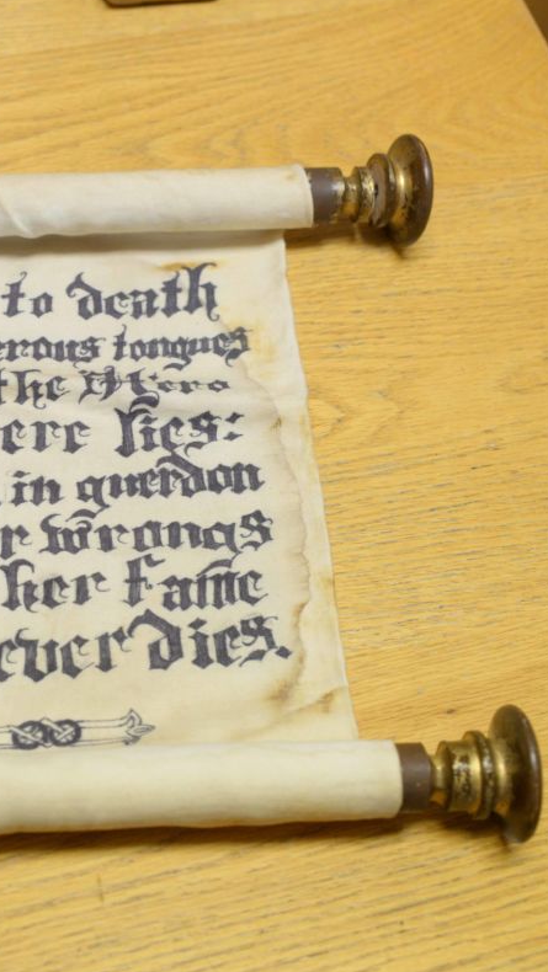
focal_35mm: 70
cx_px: 33
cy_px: 484
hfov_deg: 17.0
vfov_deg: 30.1
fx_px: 1806
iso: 1600
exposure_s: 1/200
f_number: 5.6
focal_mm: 44
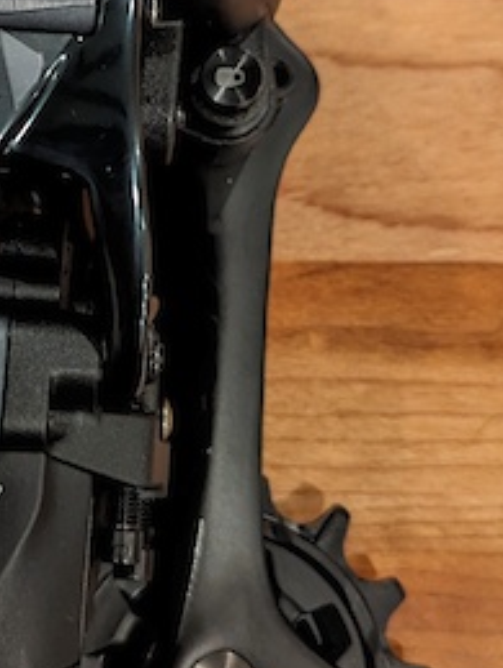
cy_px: 248
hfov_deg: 19.6
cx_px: 62
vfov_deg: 26.2
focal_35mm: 74
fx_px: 1430
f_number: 1.85
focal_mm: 6.81
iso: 595
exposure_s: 1/60
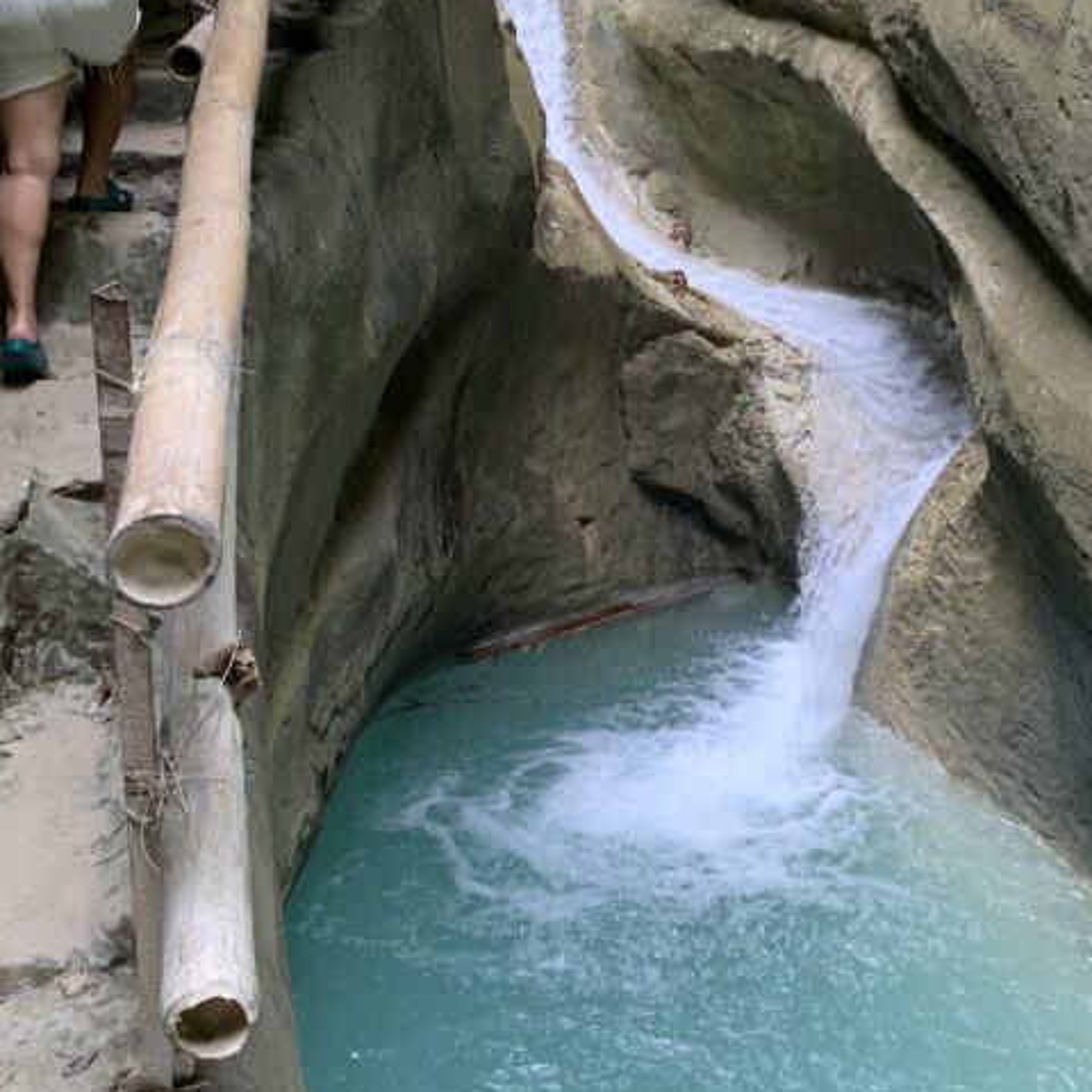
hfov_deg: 34.7
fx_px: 1749
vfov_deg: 34.3
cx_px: 546
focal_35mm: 49
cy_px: 339
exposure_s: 1/60
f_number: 1.8
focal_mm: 4.25
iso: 125
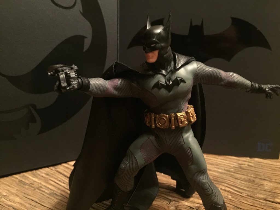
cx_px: 140
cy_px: 105
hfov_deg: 61.7
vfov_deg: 48.2
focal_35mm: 29
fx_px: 235
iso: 250
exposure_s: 1/4
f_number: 2.2
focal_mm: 4.15
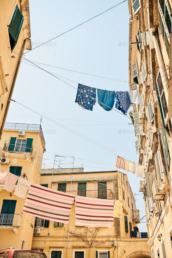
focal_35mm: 35
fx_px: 251
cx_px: 86
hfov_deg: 37.9
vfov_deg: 54.4
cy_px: 129
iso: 100
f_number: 2.5
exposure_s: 1/1250
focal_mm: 35
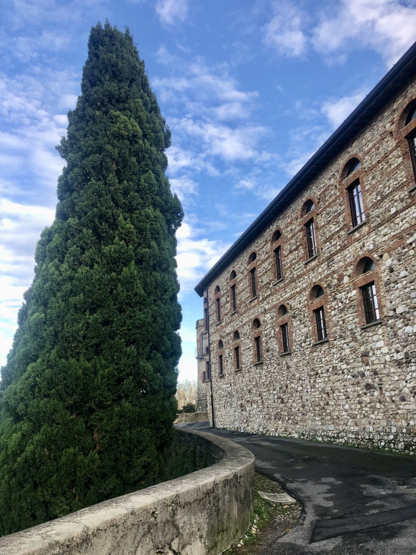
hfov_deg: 49.7
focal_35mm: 28
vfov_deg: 63.4
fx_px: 449
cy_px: 278
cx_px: 208
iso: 20
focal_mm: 3.99
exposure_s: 1/312
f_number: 1.8
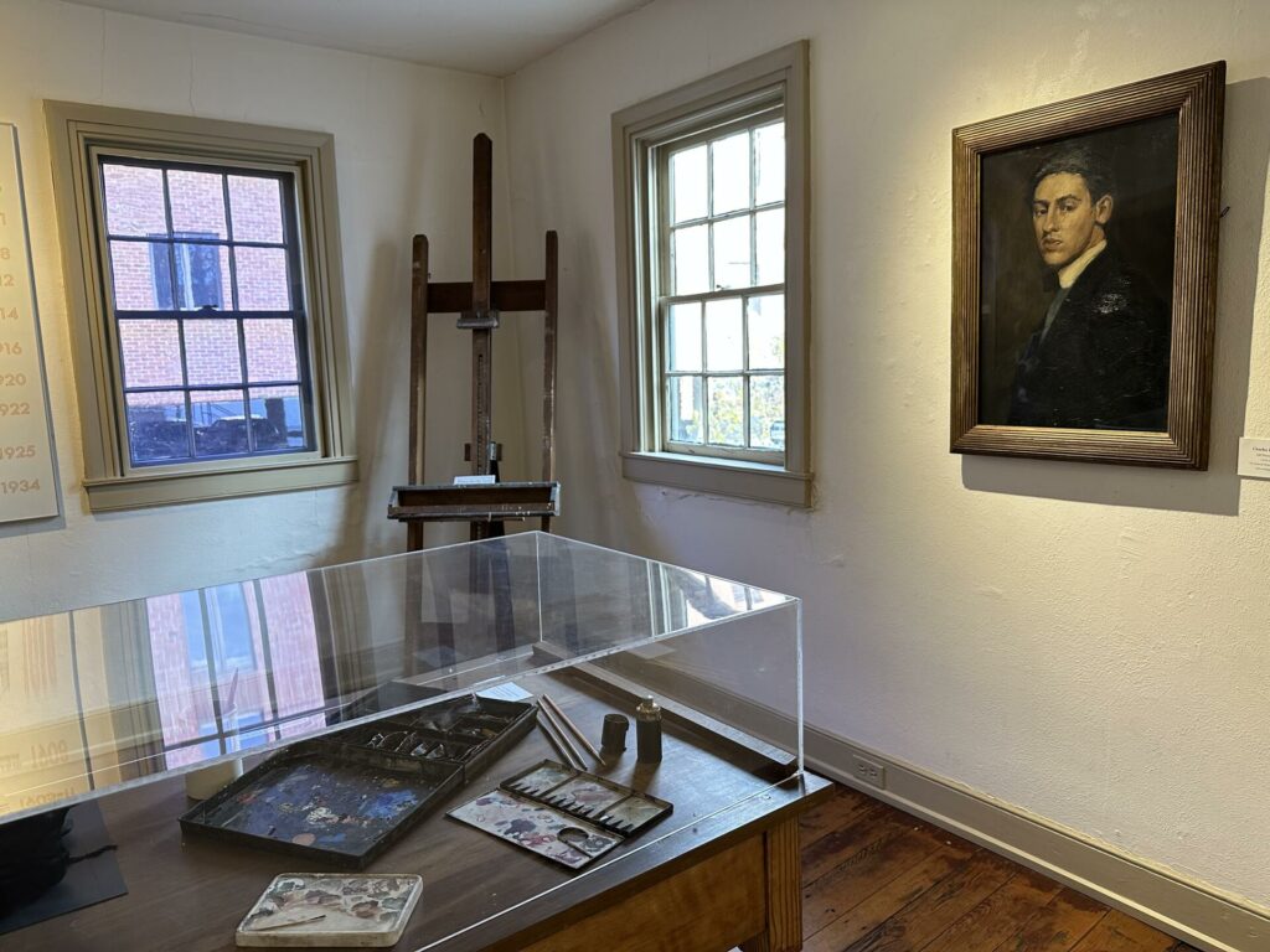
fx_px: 881
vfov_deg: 56.8
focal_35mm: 24
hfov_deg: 71.6
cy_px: 476
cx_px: 635
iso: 250
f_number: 1.78
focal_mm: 6.86
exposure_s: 1/75
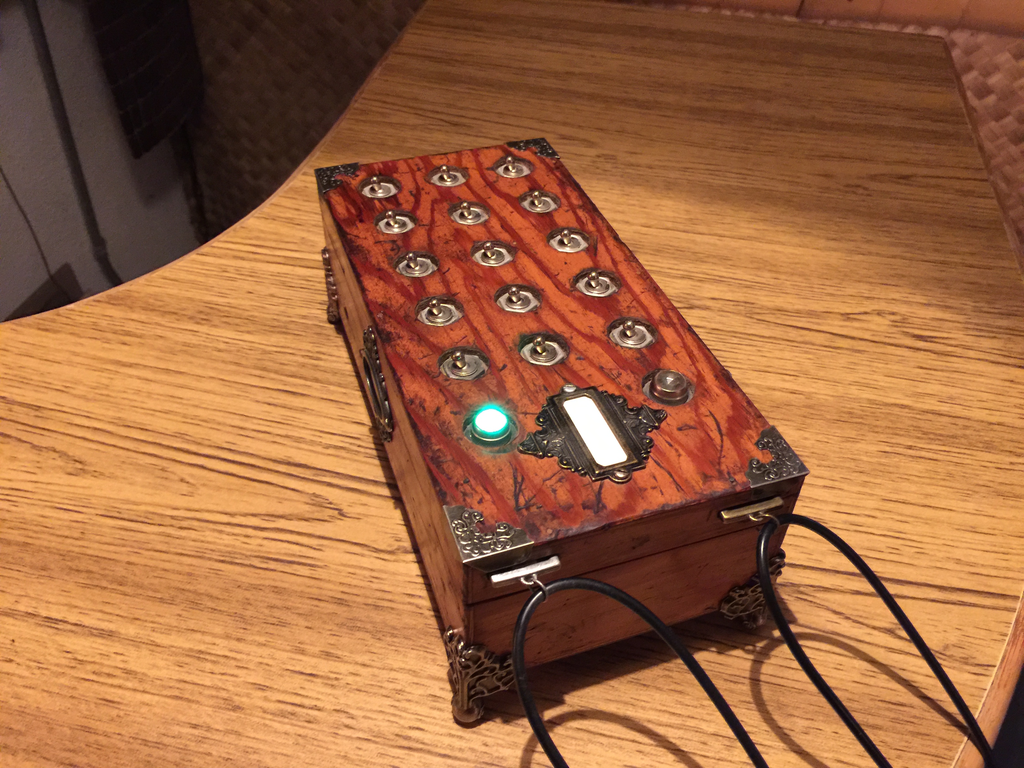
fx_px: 858
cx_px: 512
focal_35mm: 29
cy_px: 384
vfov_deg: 48.2
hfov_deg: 61.7
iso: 125
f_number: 2.2
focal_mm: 4.15
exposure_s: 1/4
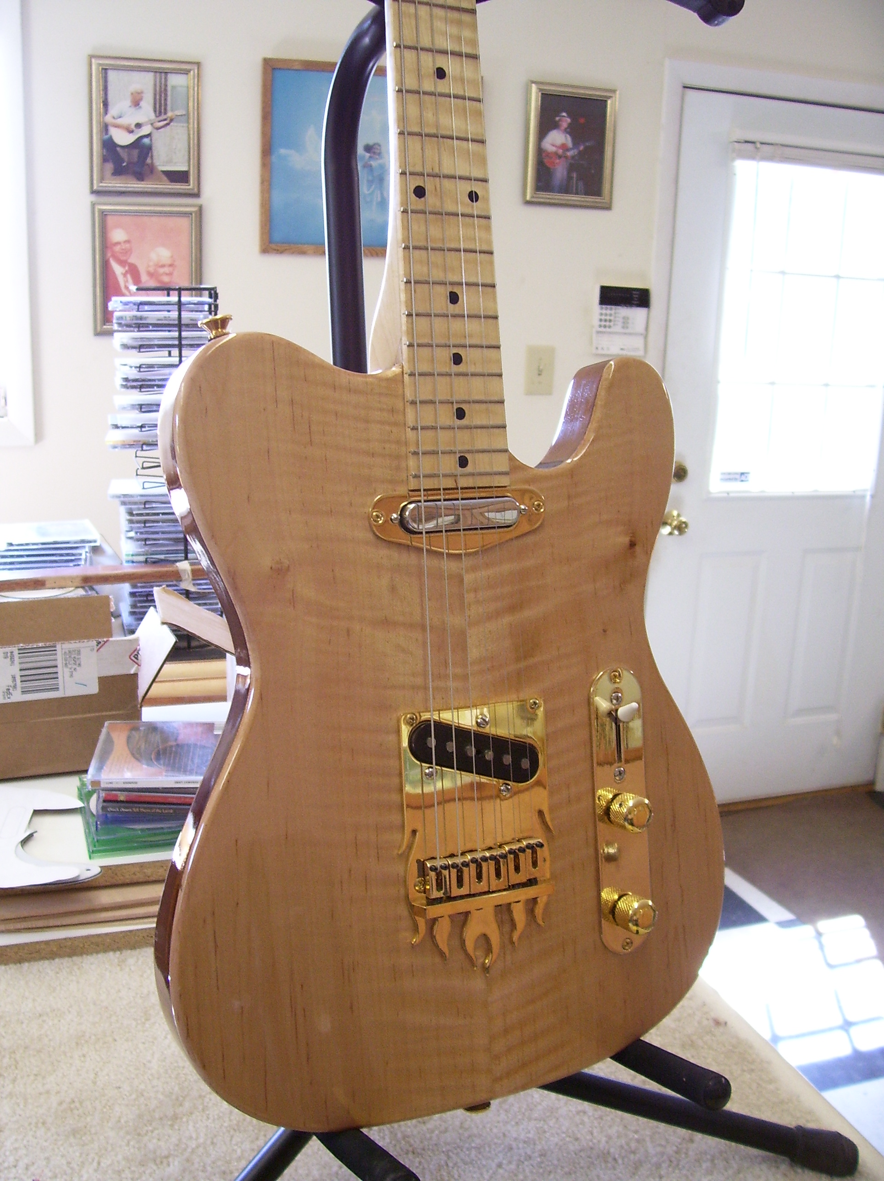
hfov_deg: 41.7
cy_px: 590
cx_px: 442
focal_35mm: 34
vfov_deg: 54.0
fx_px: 1159
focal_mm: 5.6
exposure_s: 1/30
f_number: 2.7
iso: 160
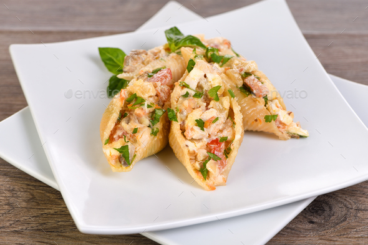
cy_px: 122
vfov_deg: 13.0
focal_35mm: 105
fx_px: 1073
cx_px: 184
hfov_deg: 19.5
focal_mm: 105
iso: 100
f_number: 11
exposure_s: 1/80
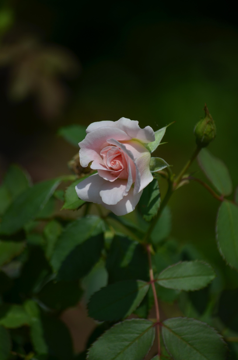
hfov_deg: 4.6
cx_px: 119
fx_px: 2988
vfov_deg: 6.9
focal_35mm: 300
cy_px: 180
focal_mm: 200
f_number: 5.6
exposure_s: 1/1600
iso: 100
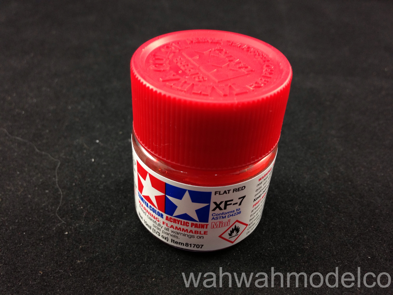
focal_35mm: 33
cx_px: 196
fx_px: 375
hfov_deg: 55.4
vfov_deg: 42.9
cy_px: 148
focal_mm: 4.13
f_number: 2.4
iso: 100
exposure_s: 1/20
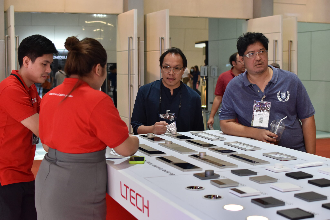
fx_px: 481
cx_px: 165
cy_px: 110
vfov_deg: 25.7
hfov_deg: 37.9
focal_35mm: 52
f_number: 3.2
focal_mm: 35
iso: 1000
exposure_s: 1/250
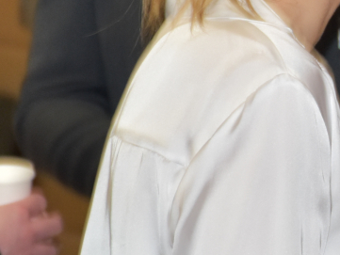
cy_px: 56
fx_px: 6715
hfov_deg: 2.9
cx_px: 542
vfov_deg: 2.2
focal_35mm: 683
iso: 800
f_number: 5.3
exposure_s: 1/30
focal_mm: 95
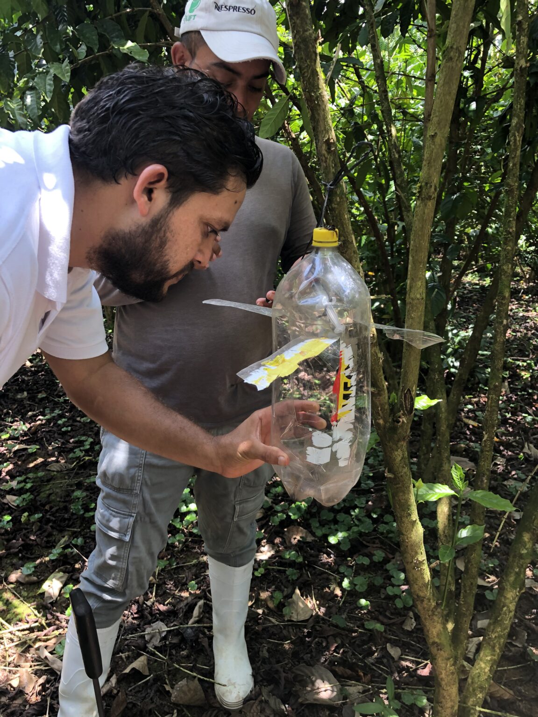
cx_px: 269
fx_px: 580
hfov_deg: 49.7
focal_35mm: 28
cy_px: 358
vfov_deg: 63.4
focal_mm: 4
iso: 40
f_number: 1.8
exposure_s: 1/120
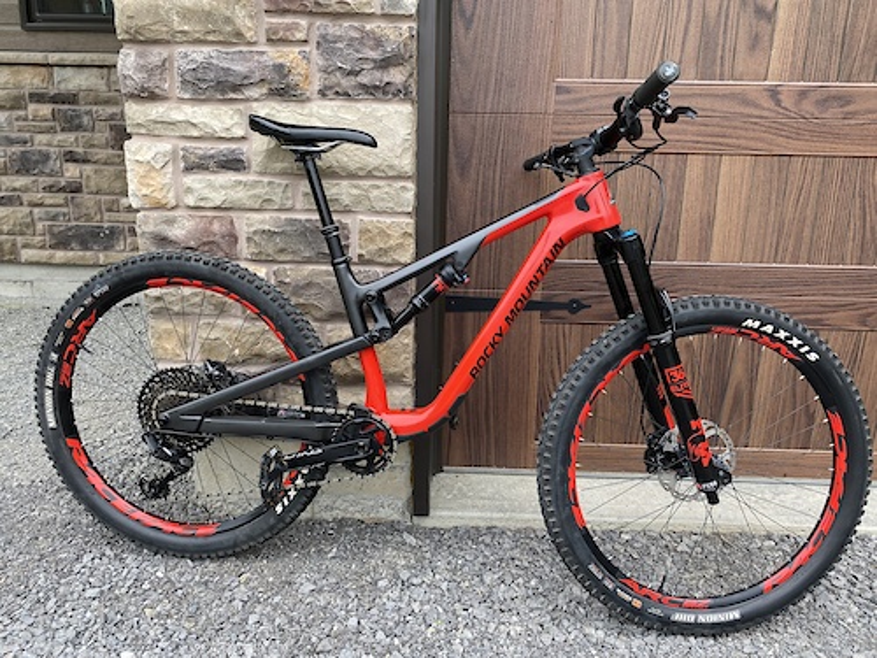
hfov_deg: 67.3
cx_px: 438
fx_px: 659
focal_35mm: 26
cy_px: 329
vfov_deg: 53.1
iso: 32
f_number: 1.8
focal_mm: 4.25
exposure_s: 1/408
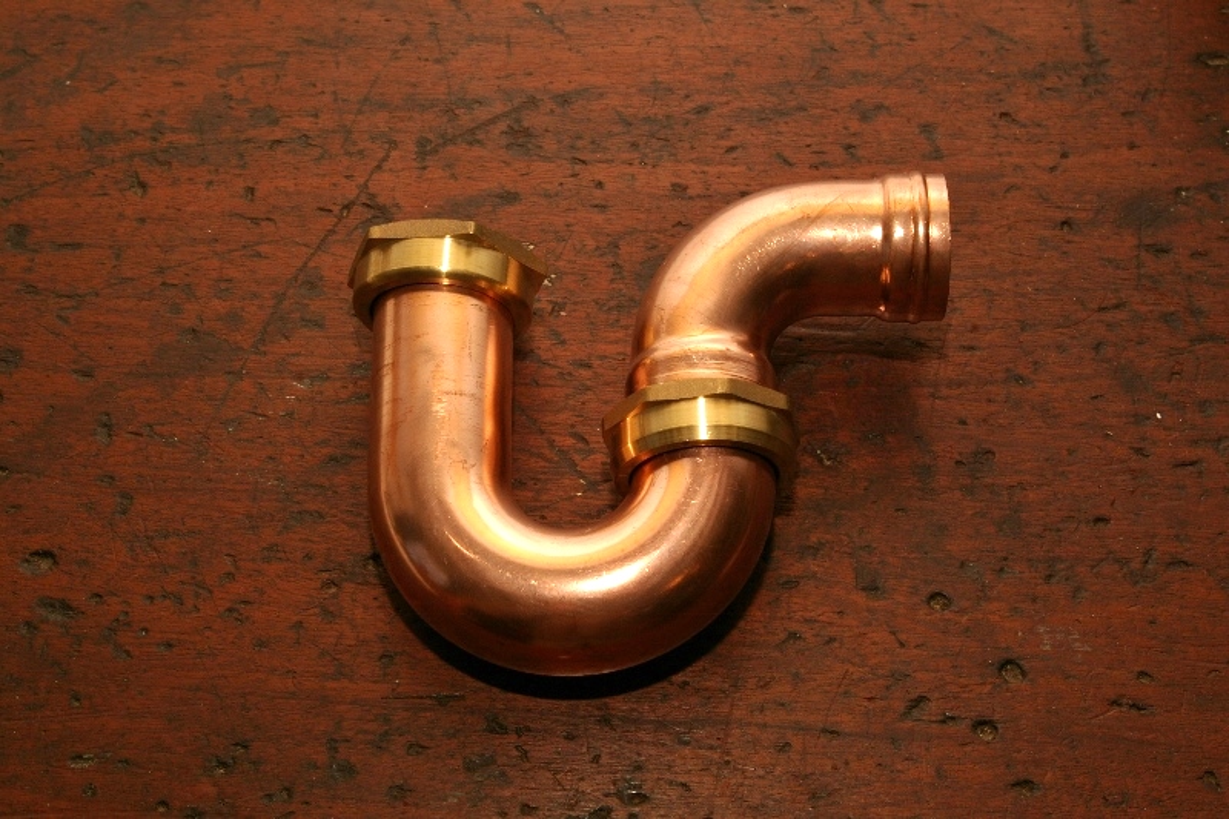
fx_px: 1945
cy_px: 410
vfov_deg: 23.8
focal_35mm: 57
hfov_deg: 35.1
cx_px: 614
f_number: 16
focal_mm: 38
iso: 200
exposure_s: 1/45
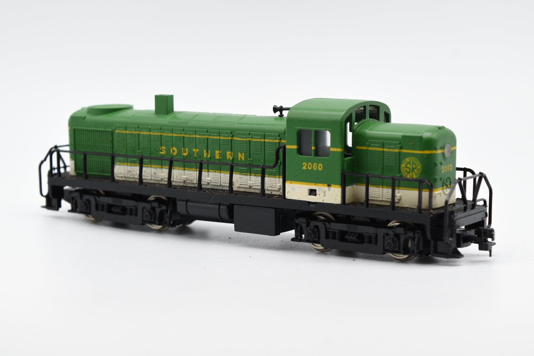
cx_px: 267
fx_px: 1224
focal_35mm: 82
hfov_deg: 24.6
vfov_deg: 16.6
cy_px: 178
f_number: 8
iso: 500
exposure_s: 1/200
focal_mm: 55
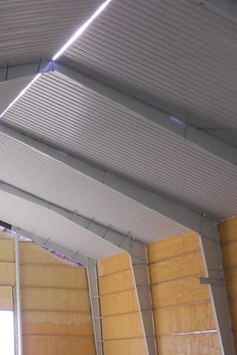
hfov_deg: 21.4
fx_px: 573
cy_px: 189
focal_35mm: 58
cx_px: -60
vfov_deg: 34.5
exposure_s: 1/60
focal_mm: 4.6
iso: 80
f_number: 3.2
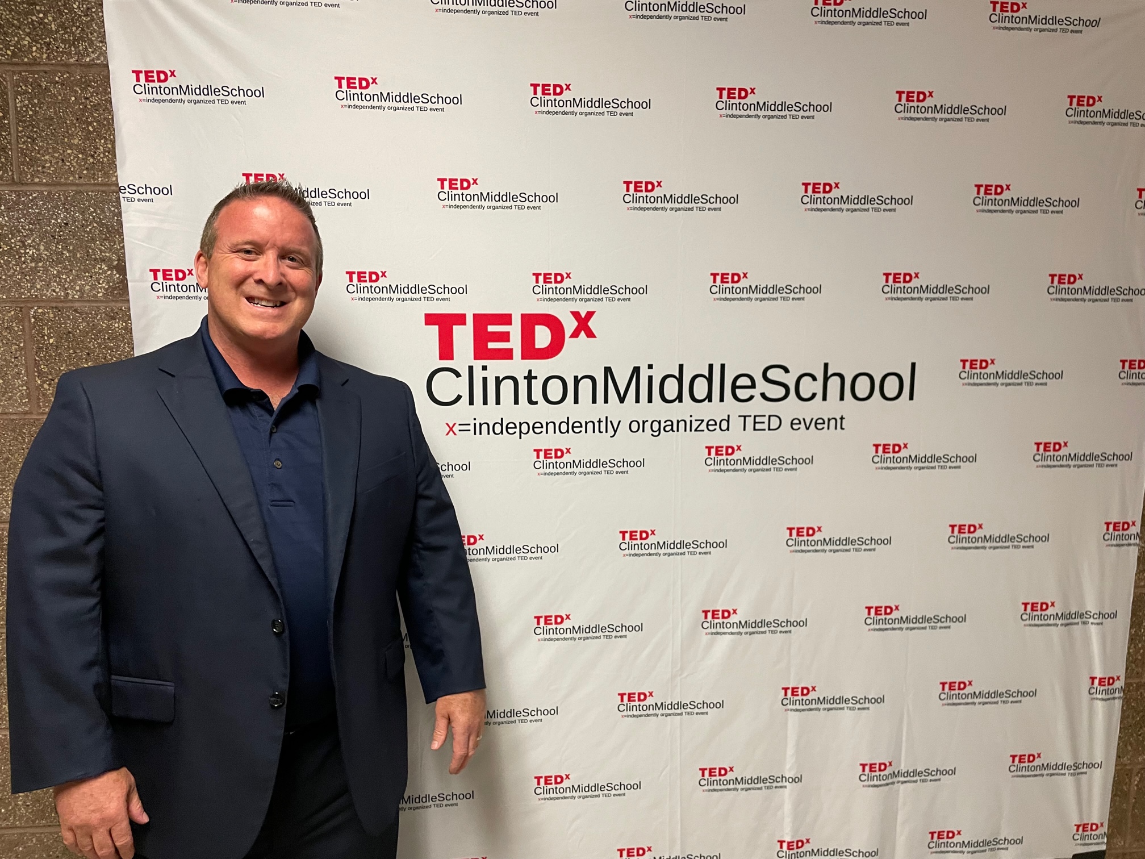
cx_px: 572
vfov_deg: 53.1
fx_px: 860
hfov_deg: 67.3
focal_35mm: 26
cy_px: 430
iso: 250
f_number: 1.6
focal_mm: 4.2
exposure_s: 1/60
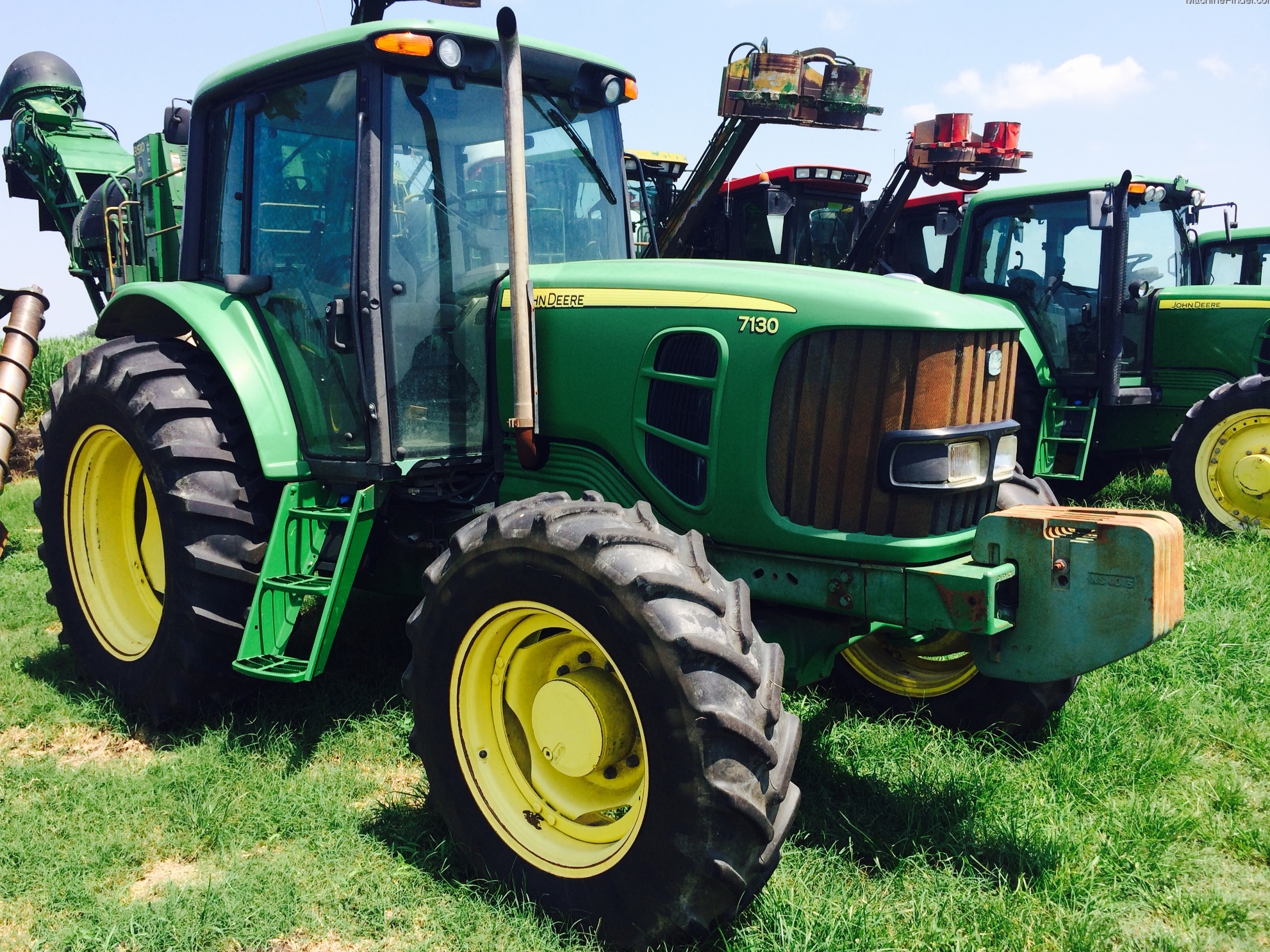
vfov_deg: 45.4
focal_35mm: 31
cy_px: 481
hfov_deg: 58.3
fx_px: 1137
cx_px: 619
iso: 32
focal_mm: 4.12
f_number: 2.2
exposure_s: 1/1080
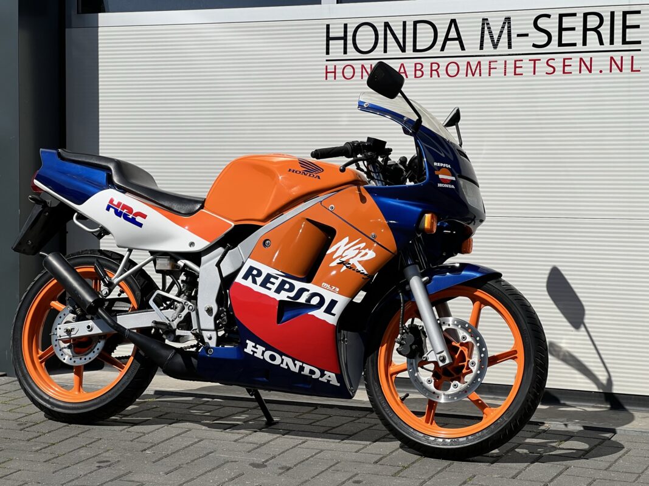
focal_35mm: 77
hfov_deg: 25.3
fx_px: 1443
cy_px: 243
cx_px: 324
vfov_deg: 19.1
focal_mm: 9
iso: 32
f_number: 2.8
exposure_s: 1/1553
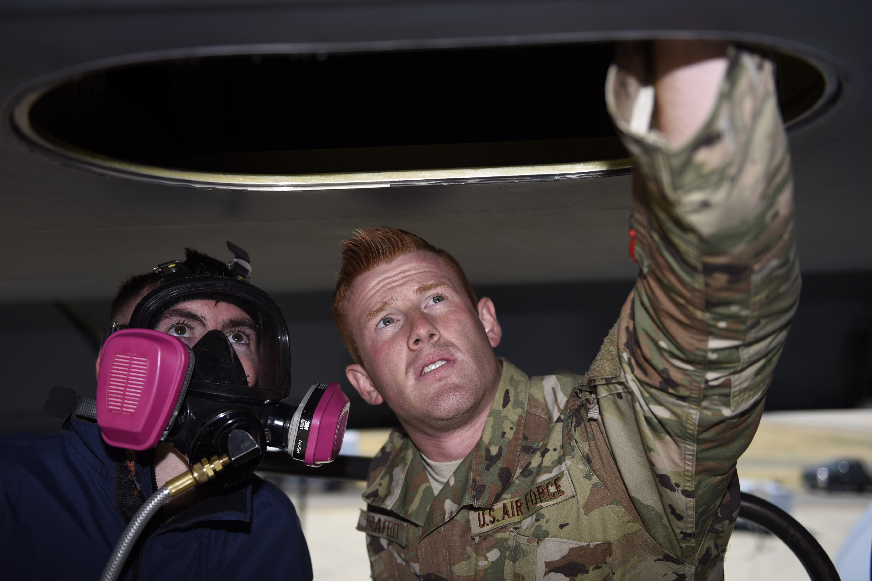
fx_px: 920
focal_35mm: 38
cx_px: 436
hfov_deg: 50.7
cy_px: 290
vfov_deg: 35.1
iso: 100
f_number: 2.8
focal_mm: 38
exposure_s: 1/2000
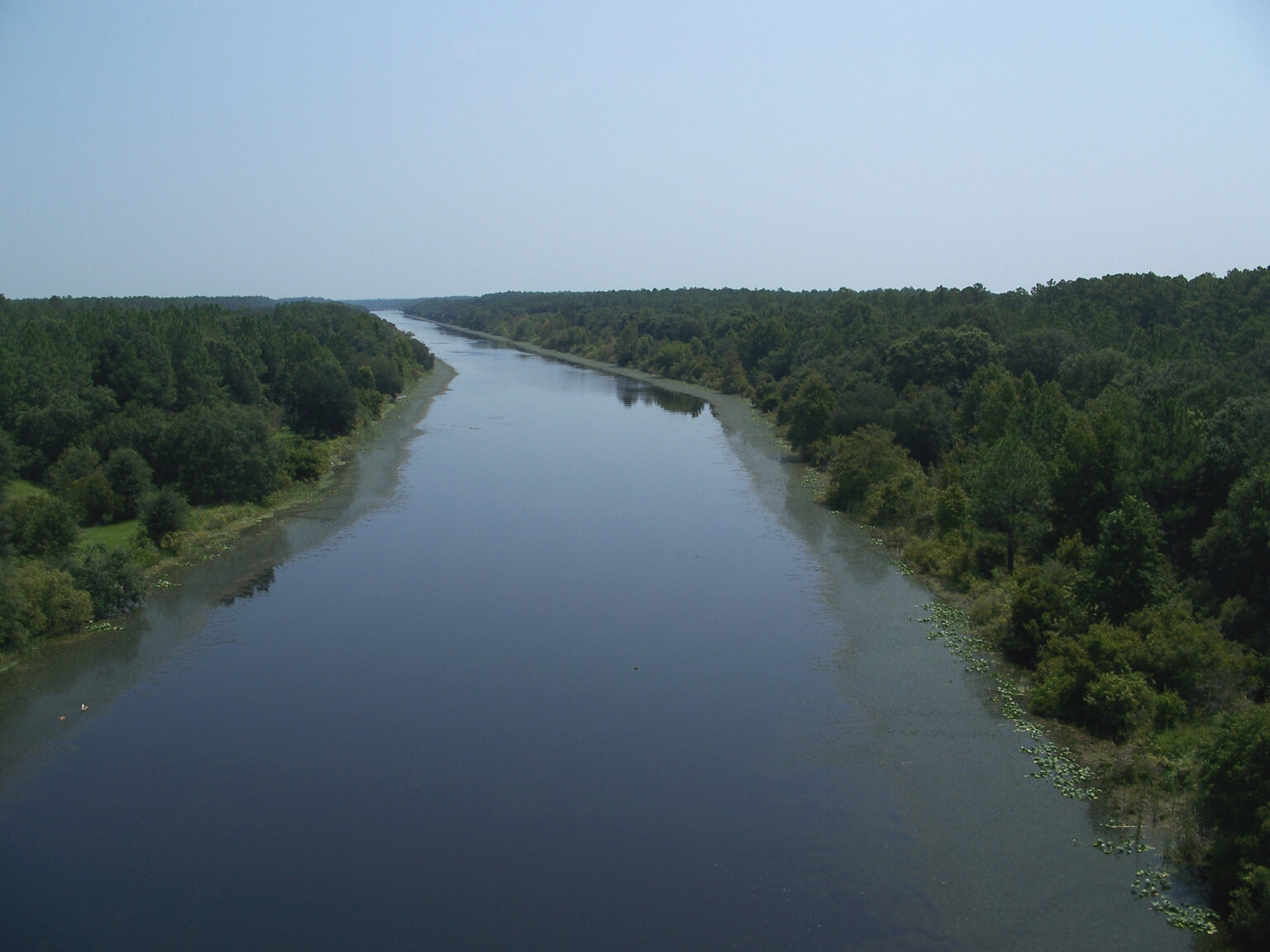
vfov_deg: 38.7
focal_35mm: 37
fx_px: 1357
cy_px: 476
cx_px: 635
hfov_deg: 50.1
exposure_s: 1/1000
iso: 64
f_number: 4
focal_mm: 7.8
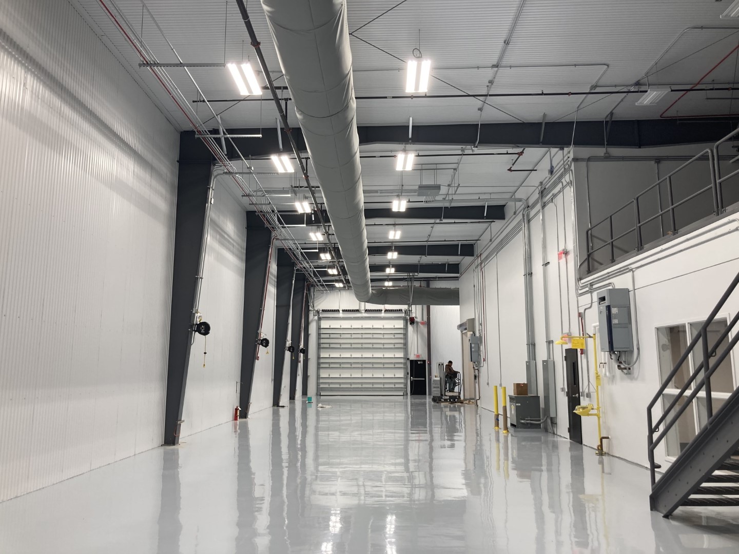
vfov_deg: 49.7
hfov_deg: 63.4
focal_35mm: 28
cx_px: 370
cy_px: 277
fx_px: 598
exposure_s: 1/120
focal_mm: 3.99
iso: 50
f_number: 1.8
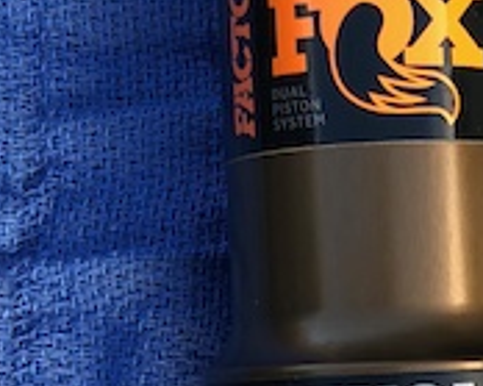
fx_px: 1800
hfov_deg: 15.1
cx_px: 461
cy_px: 342
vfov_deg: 12.2
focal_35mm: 126
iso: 20
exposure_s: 1/130
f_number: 1.8
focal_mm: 3.99
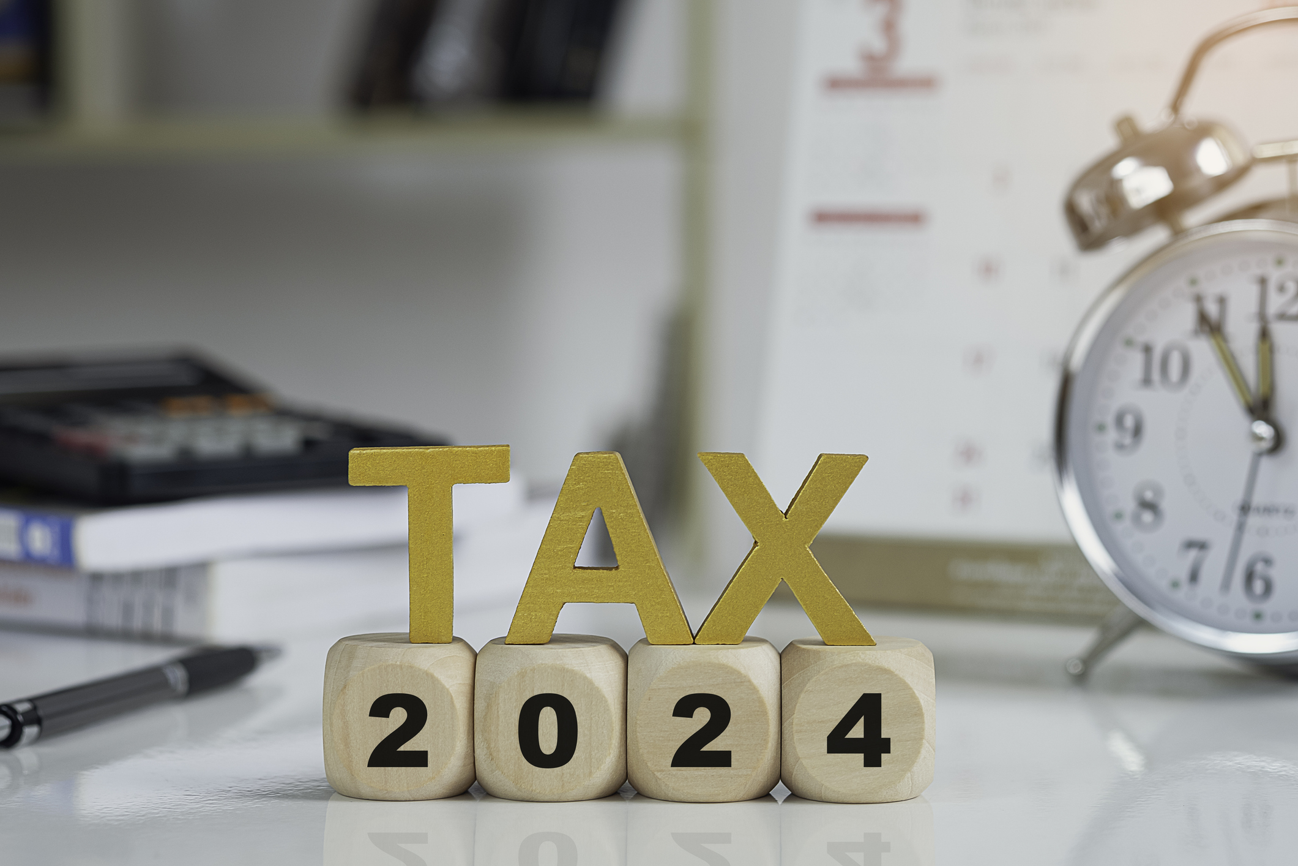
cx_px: 649
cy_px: 433
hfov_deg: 22.6
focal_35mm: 90
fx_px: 3245
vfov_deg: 15.2
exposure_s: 1/200
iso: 160
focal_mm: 60
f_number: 4
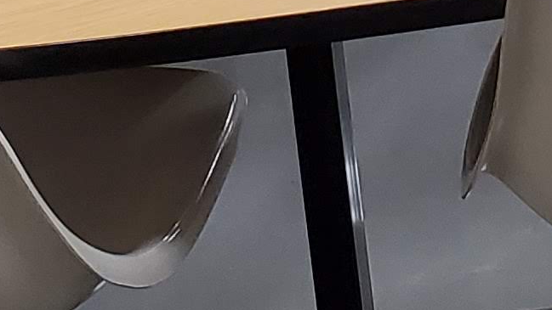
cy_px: -604
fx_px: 2576
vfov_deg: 6.3
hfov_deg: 12.0
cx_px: 617
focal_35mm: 176
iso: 320
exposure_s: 1/100
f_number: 2.4
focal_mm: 4.3
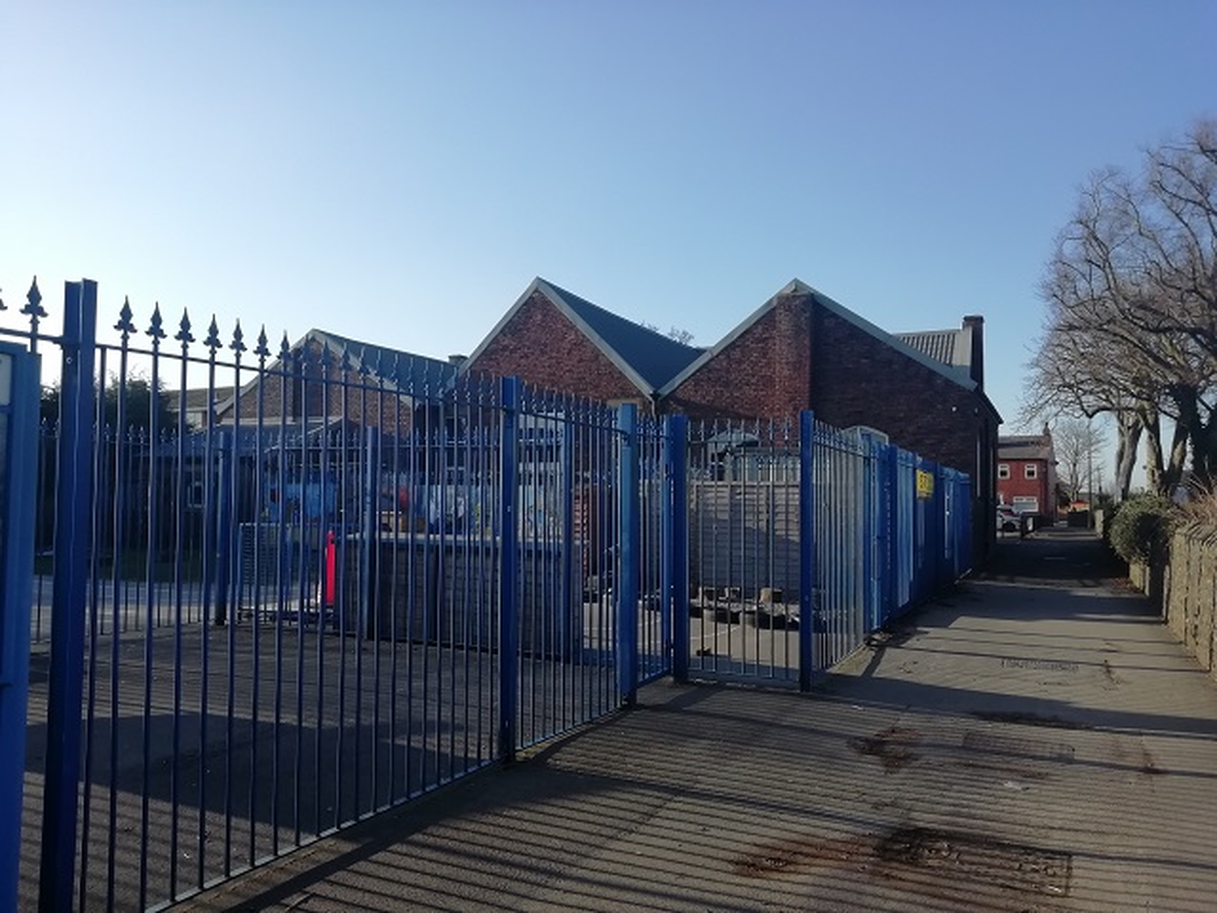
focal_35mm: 26
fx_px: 914
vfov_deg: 53.1
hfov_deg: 67.3
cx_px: 608
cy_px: 456
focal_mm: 3.21
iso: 50
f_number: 2.2
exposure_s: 1/679
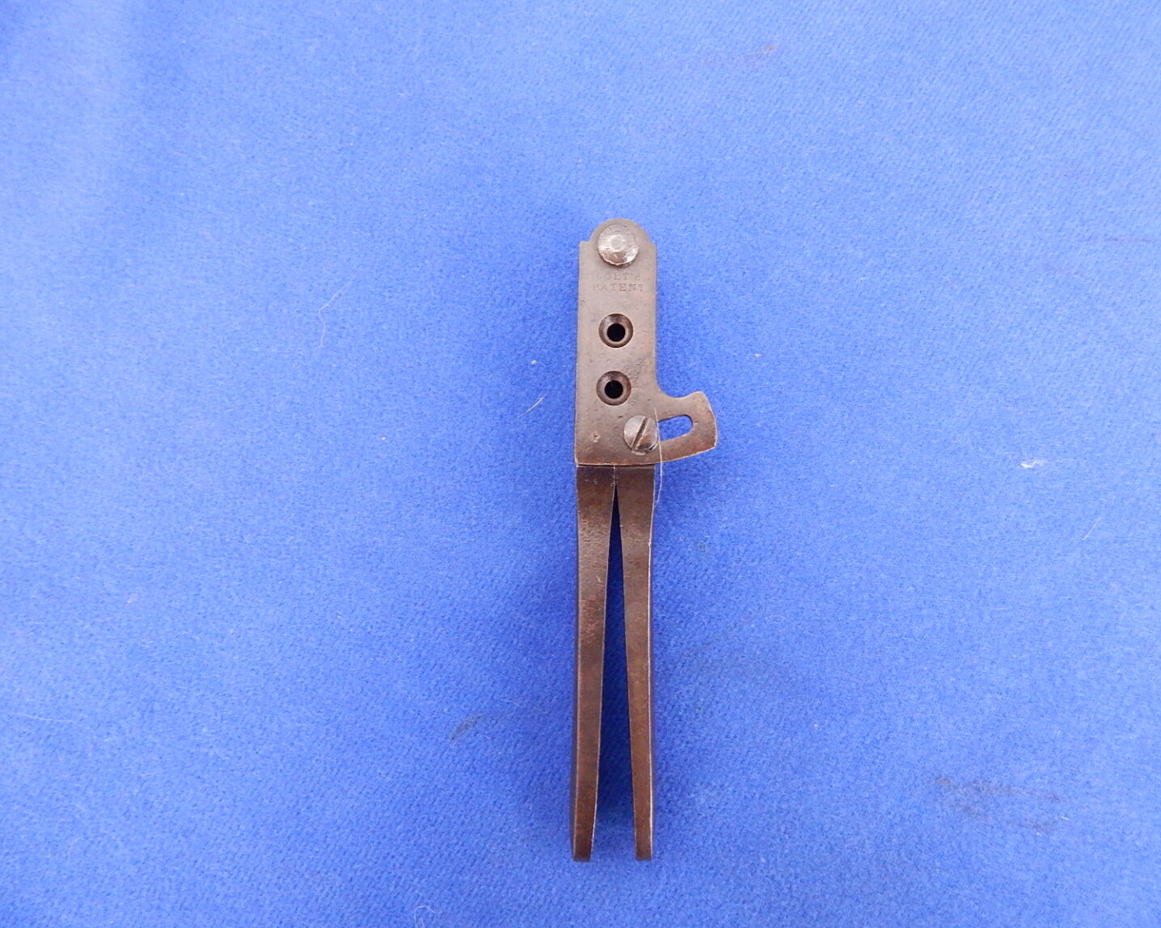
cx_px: 609
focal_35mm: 23
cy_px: 464
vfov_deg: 60.9
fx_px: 790
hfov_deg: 72.6
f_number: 3
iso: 500
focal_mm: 4
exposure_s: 1/8
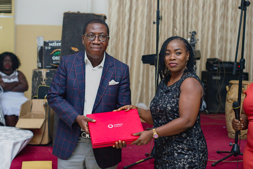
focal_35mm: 75
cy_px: 84
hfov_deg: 27.0
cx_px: 126
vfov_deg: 18.2
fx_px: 527
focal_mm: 50
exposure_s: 1/200
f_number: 3.5
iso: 800
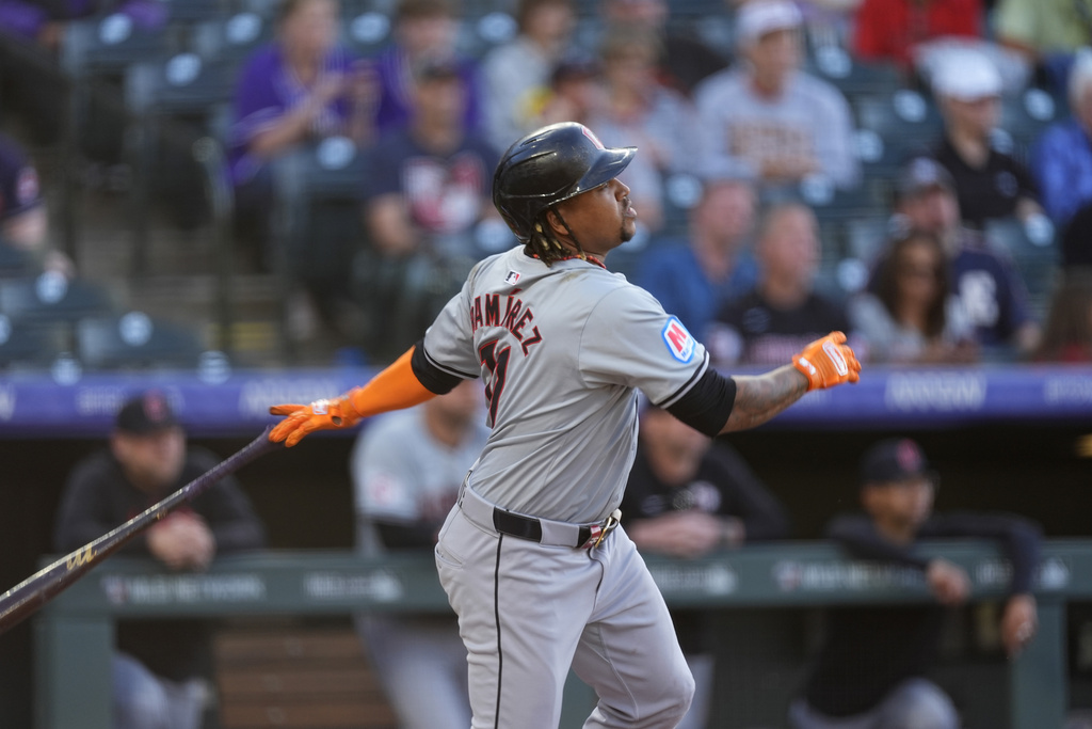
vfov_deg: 2.3
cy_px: 364
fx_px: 18201
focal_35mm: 600
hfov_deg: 3.4
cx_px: 546
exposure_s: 1/400
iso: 400
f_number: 4
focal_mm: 600
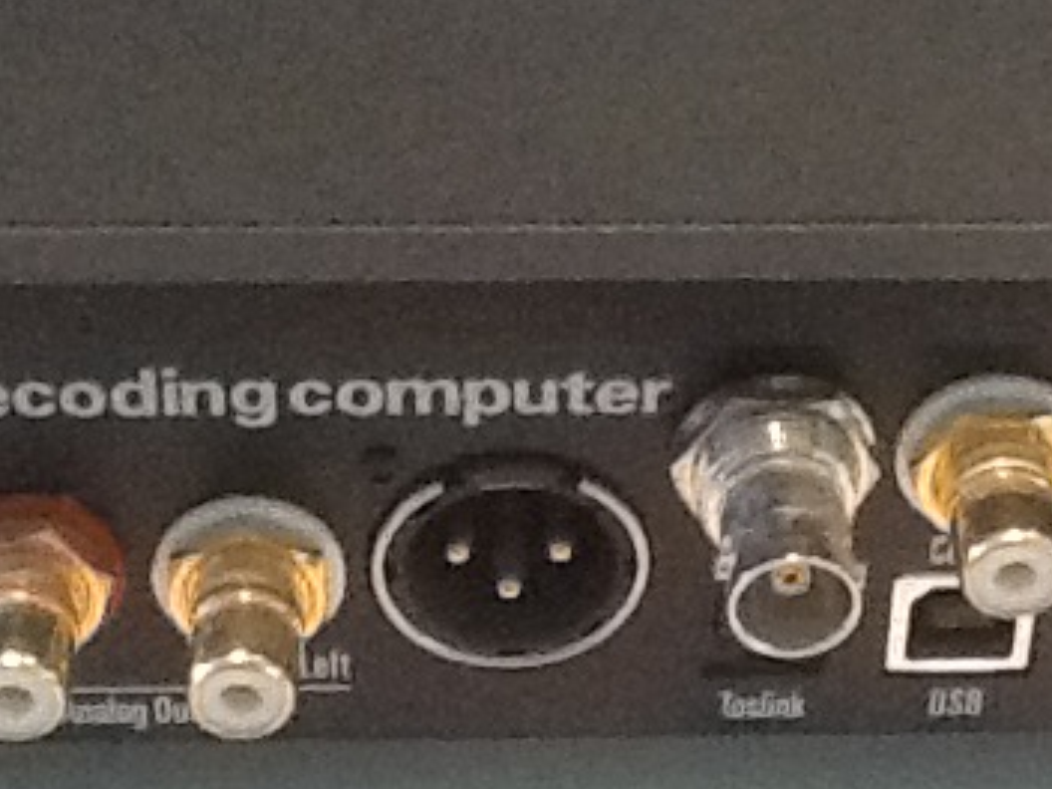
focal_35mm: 120
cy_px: 487
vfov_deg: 12.3
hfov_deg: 16.4
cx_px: 613
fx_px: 3647
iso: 320
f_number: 2.4
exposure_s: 1/30
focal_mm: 2.03
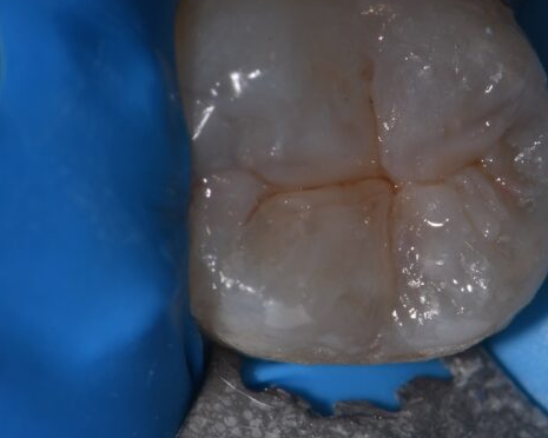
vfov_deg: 6.4
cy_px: 174
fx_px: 3941
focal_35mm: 243
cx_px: 407
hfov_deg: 7.9
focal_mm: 105
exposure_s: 1/160
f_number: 32
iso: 200
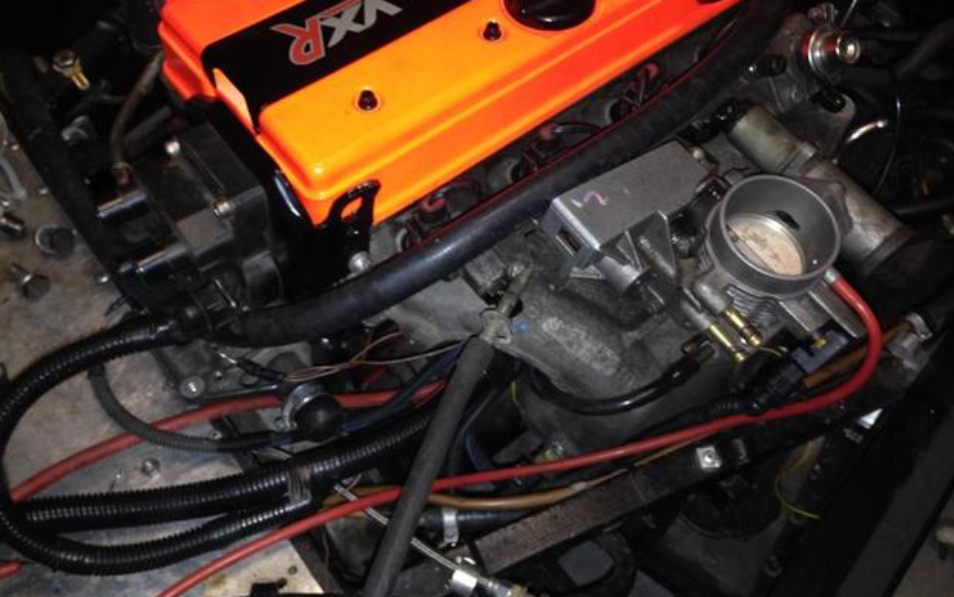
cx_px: 480
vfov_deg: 35.3
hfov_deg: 54.0
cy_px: 259
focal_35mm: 36
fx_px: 936
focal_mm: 4.12
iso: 125
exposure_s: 1/16
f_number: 2.4
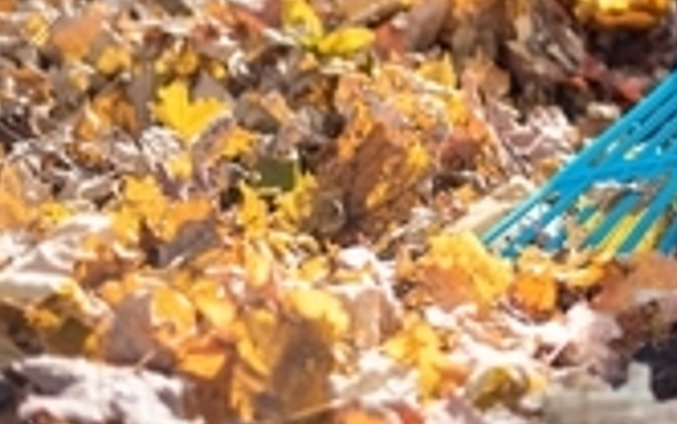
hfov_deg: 11.1
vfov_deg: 7.2
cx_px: 1044
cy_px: -188
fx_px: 3342
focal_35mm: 181
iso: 160
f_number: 1.8
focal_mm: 50
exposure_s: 1/1600
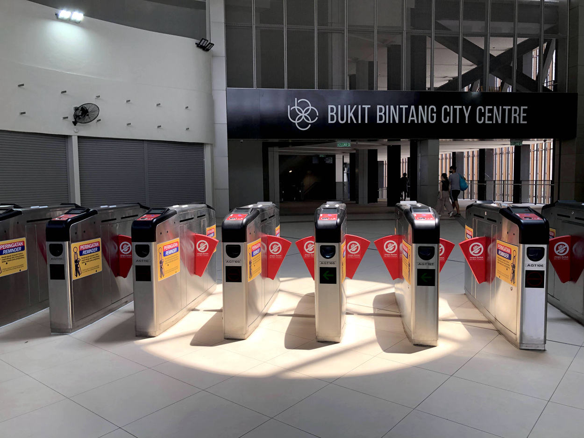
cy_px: 219
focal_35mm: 28
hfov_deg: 63.5
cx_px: 292
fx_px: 472
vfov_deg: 49.7
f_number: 1.8
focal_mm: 4
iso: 20
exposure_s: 1/211
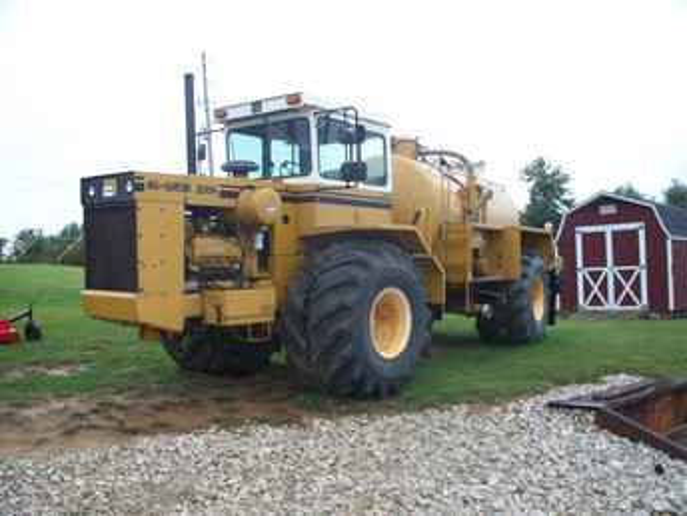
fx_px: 714
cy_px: 258
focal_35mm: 36
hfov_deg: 51.4
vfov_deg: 39.7
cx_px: 344
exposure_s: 1/200
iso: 64
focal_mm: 7.54
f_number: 2.8
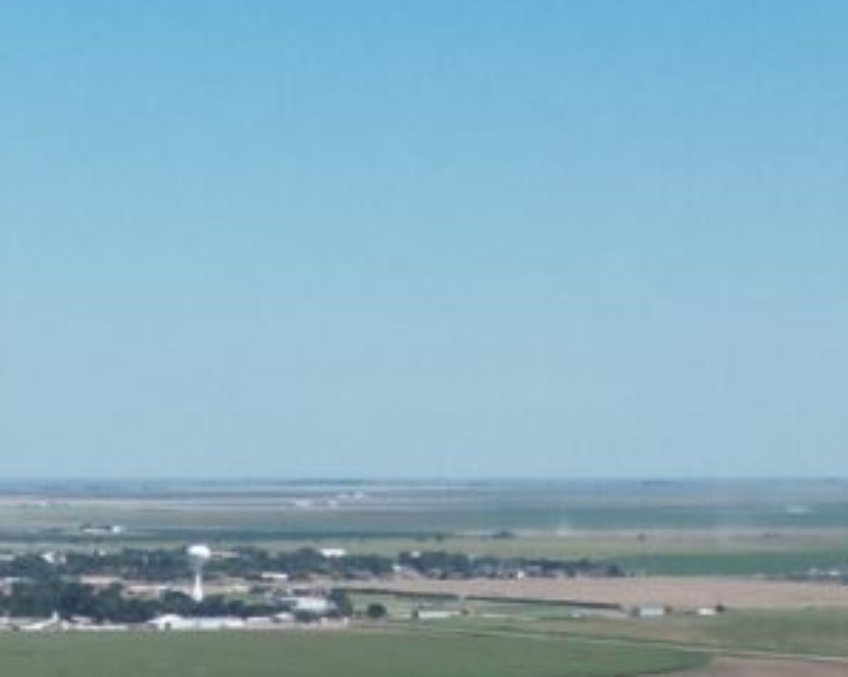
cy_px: 1823
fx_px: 4038
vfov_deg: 8.5
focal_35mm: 161
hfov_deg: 11.6
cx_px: -341
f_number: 1.7
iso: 100
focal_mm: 6.72
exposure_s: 1/3000
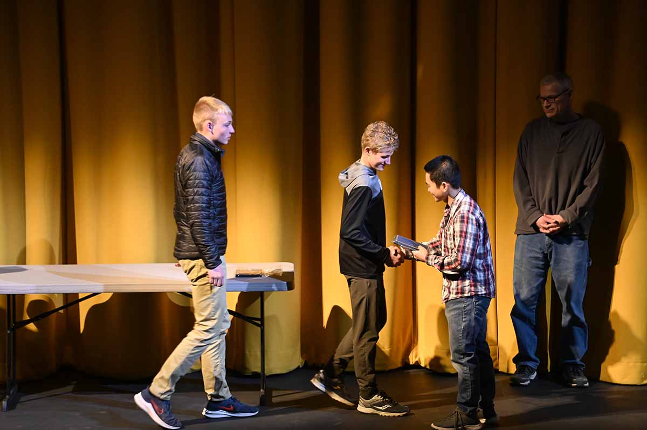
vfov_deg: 10.9
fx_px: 2245
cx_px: 324
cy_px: 215
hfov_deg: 16.4
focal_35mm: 125
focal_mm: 125
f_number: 5.6
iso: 4000
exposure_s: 1/125
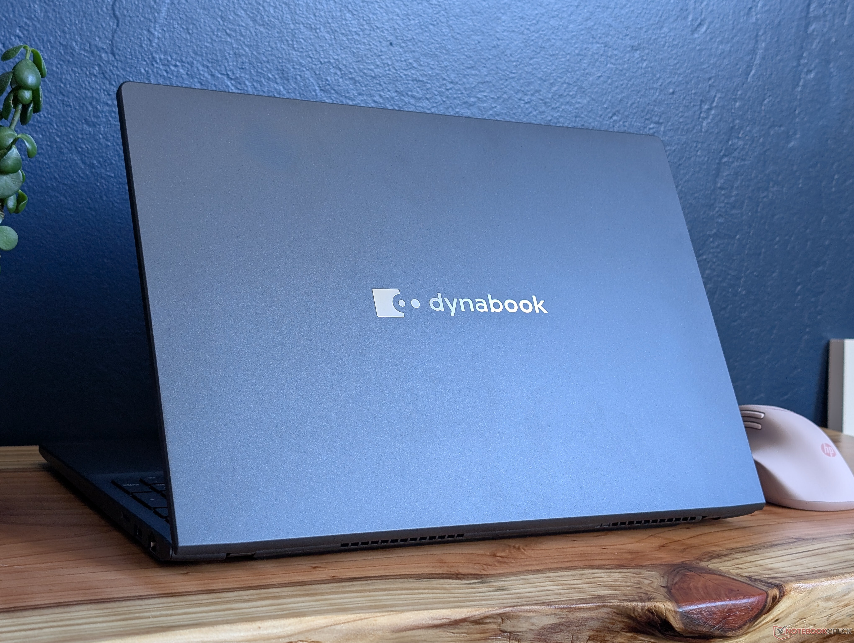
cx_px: 427
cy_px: 322
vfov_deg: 29.7
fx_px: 1211
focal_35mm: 49
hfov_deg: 38.9
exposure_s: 1/23.8
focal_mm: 6.9
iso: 40
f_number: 1.68
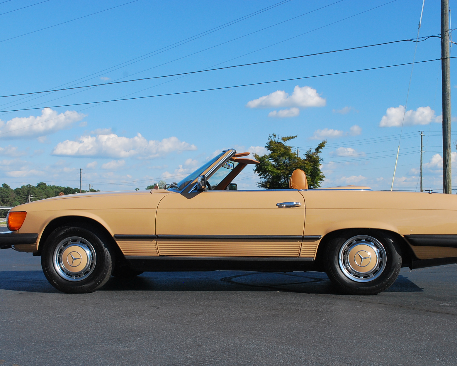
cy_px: 187
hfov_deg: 38.0
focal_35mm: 49
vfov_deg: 30.8
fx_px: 663
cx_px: 239
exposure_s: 1/500
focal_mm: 28
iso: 400
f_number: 11
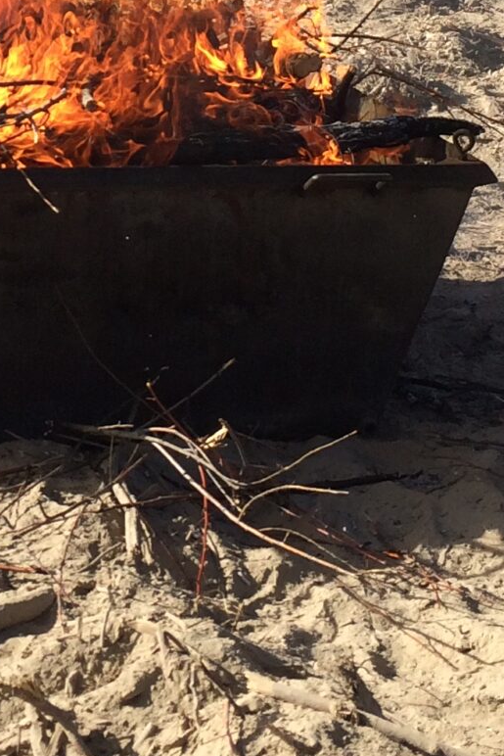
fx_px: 2099
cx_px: -13
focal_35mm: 100
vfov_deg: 19.5
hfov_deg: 13.5
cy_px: -99
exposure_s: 1/1282
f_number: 2.2
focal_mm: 4.15
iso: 32
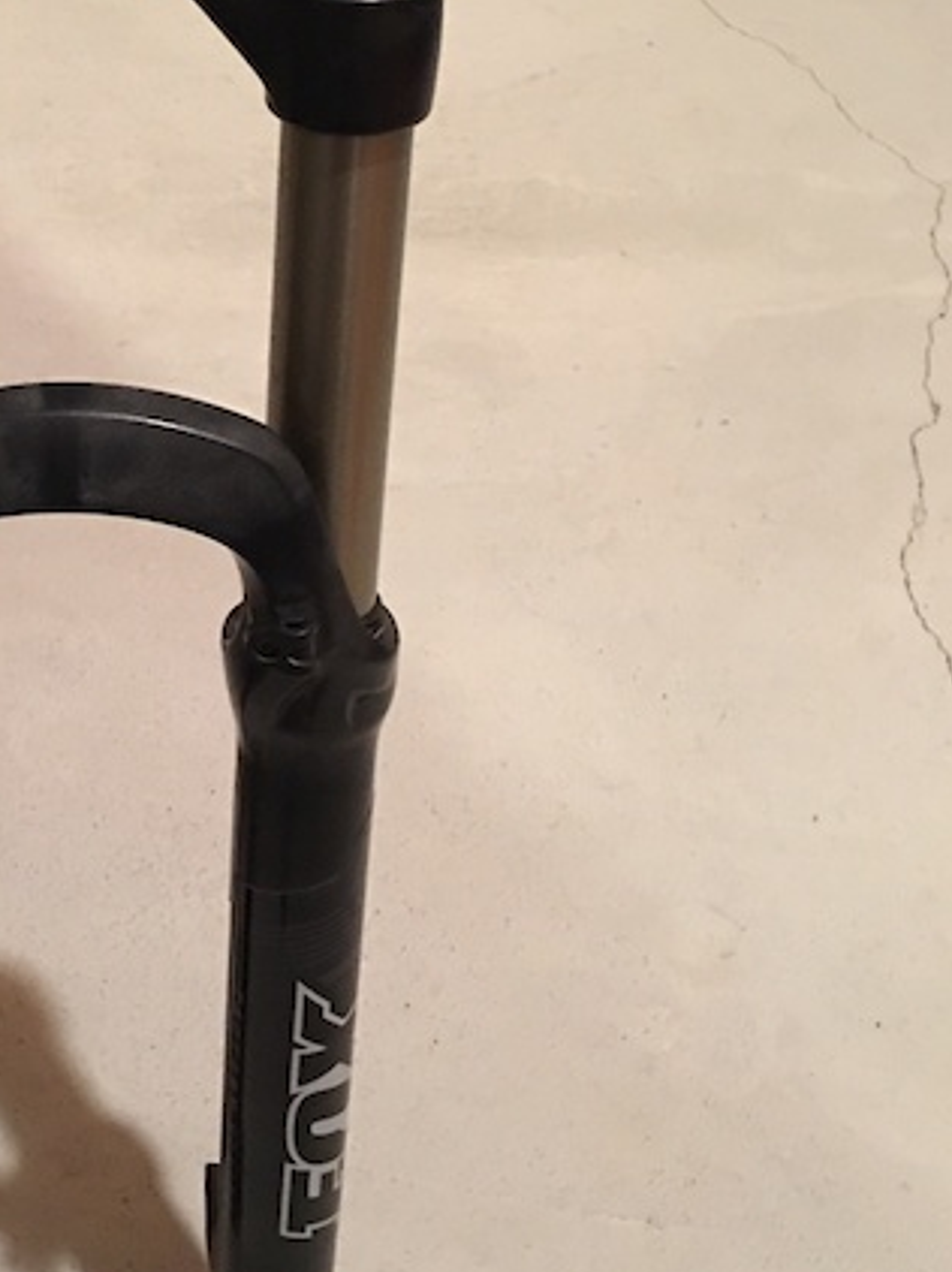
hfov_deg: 25.6
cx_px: 75
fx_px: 2019
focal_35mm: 55
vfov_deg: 34.6
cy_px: 401
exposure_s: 1/4
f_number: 2.2
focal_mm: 4.15
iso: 125
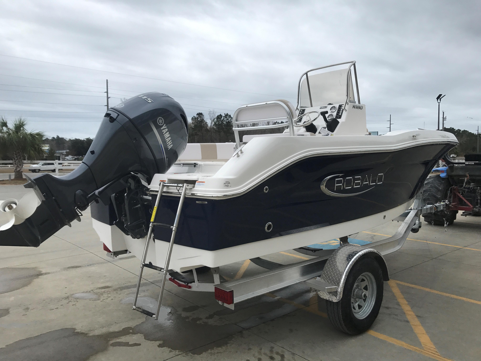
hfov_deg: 63.4
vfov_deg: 49.7
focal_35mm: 28
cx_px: 240
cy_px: 180
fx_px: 389
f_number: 1.8
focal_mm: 3.99
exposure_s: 1/977
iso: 20
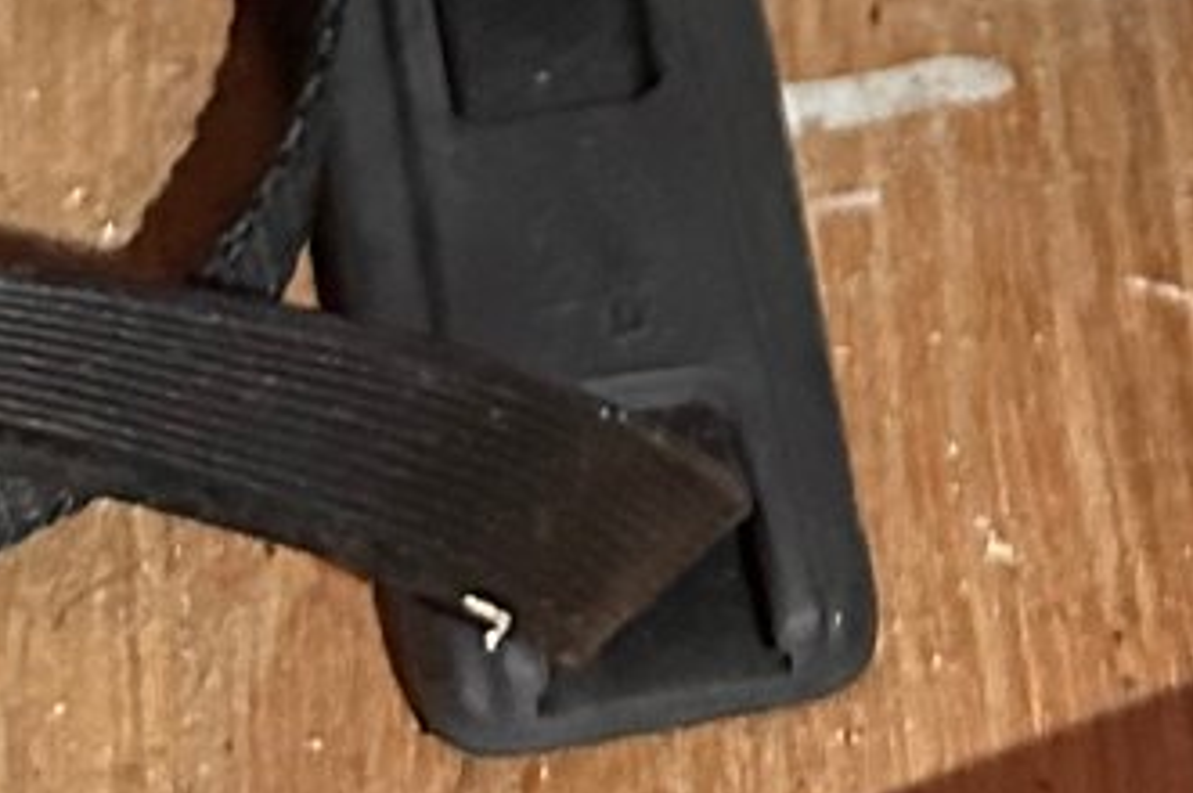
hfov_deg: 13.4
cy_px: -1907
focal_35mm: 151
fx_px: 4999
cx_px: 1283
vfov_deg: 7.5
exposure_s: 1/49
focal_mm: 6.86
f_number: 1.78
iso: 800
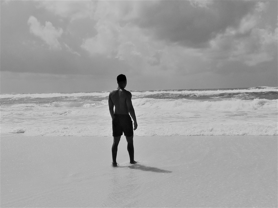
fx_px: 209
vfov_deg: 53.1
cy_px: 104
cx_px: 139
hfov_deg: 67.3
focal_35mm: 26
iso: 50
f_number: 1.7
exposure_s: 1/14240
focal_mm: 4.25
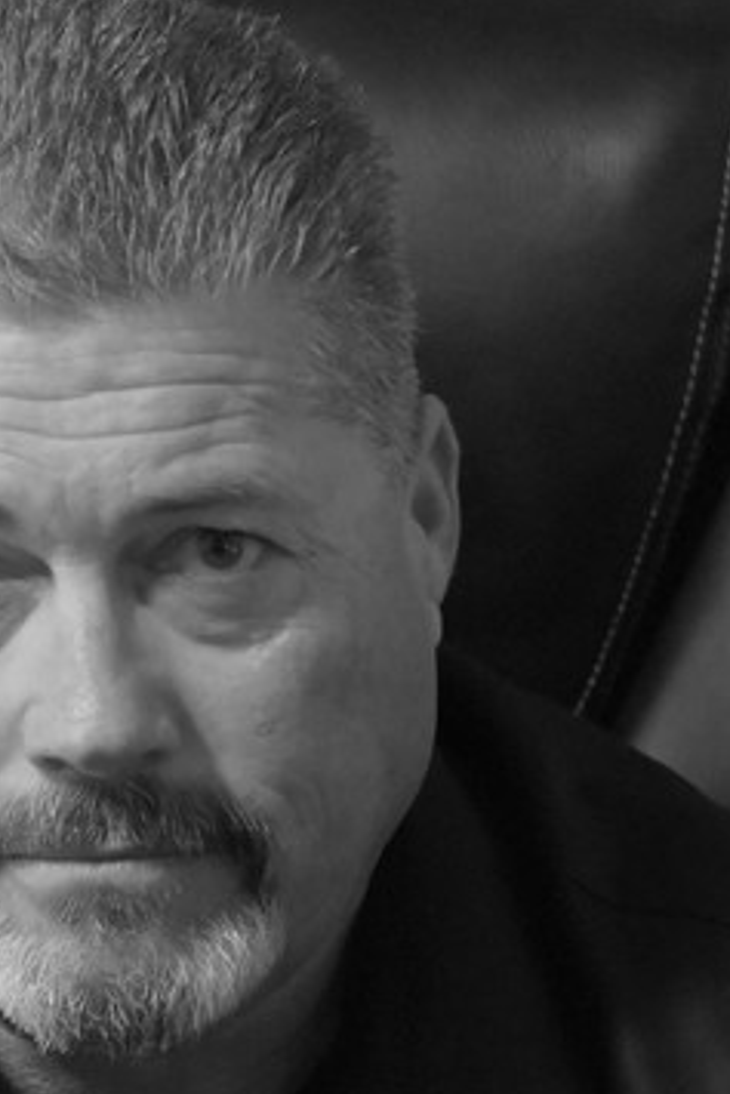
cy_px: 1148
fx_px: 5743
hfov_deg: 7.3
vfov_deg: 10.8
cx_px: 169
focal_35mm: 189
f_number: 5.3
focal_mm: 48
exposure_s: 1/60
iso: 9000
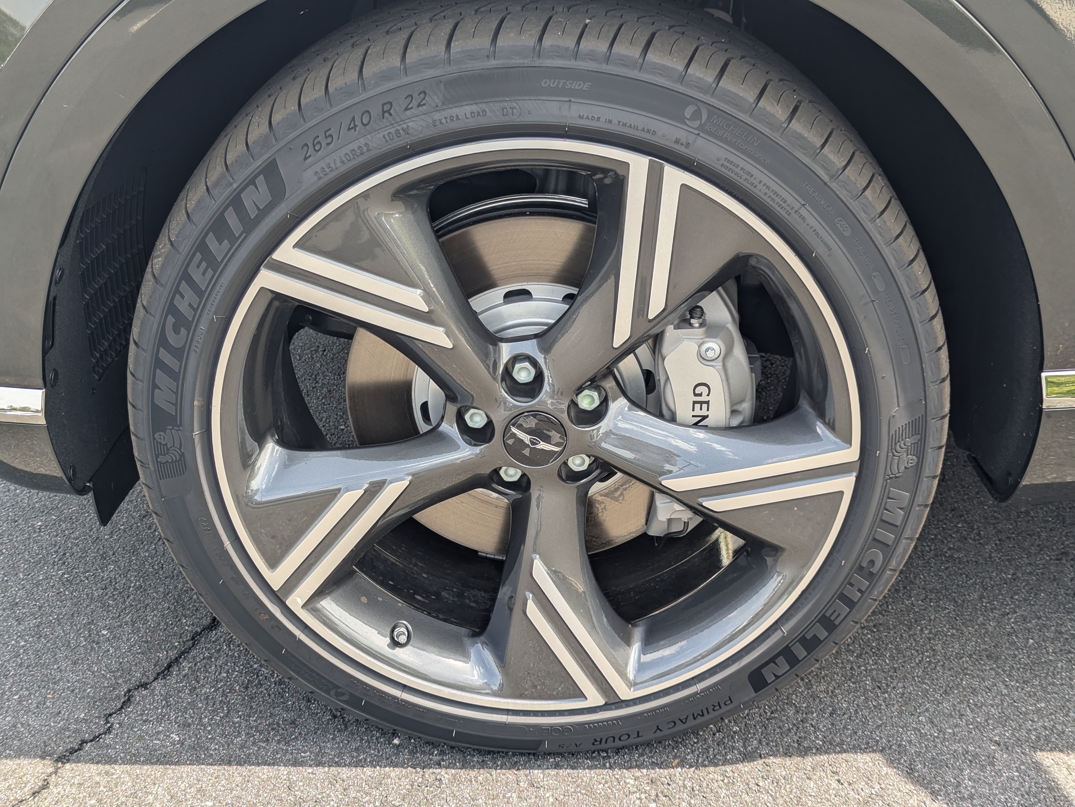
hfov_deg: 39.7
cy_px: 404
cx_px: 538
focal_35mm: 48
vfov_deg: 30.3
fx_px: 1491
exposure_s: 1/439
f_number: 1.85
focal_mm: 6.81
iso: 42
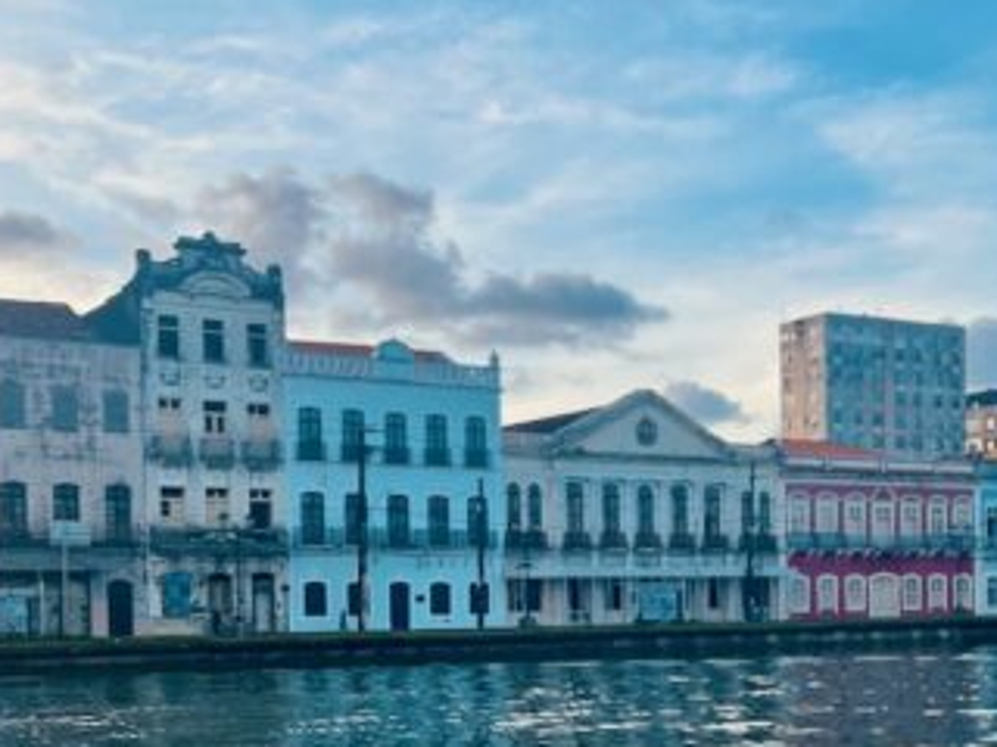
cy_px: 436
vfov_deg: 36.7
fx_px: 1123
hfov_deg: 47.5
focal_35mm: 39
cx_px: 614
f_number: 1.5
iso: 50
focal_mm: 5.7
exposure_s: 1/1159
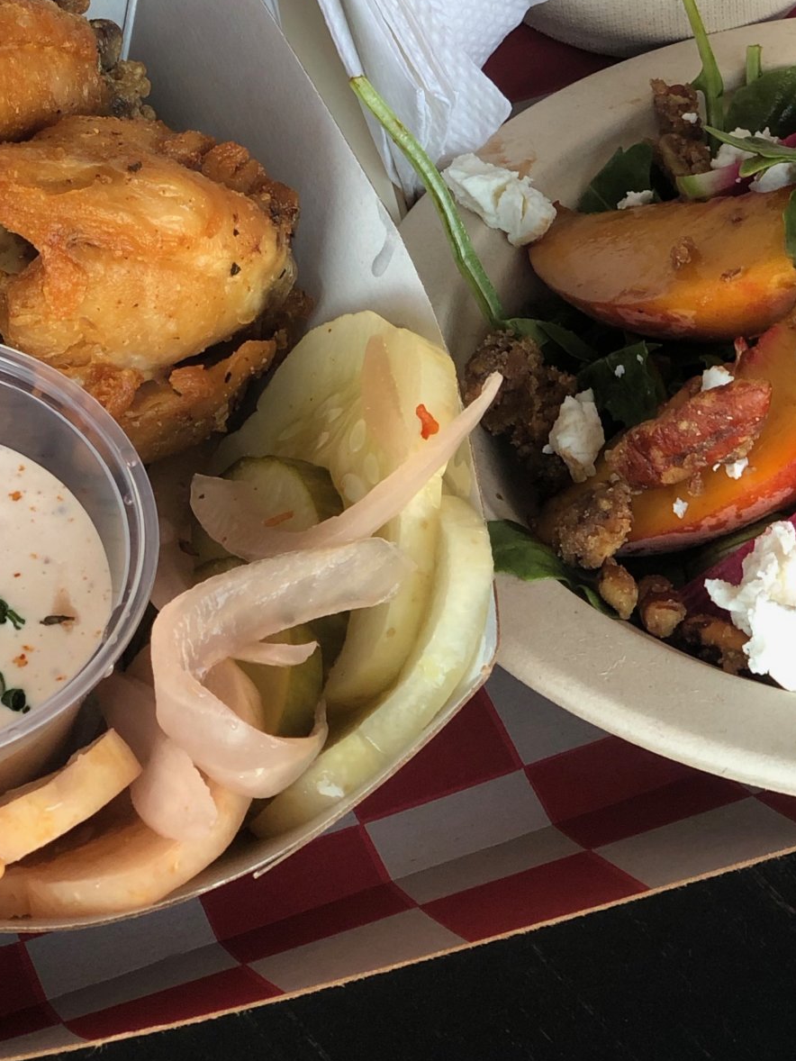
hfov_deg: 13.1
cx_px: 389
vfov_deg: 17.1
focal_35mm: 113
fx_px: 3463
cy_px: 77
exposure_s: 1/60
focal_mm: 6
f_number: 2.4
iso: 25
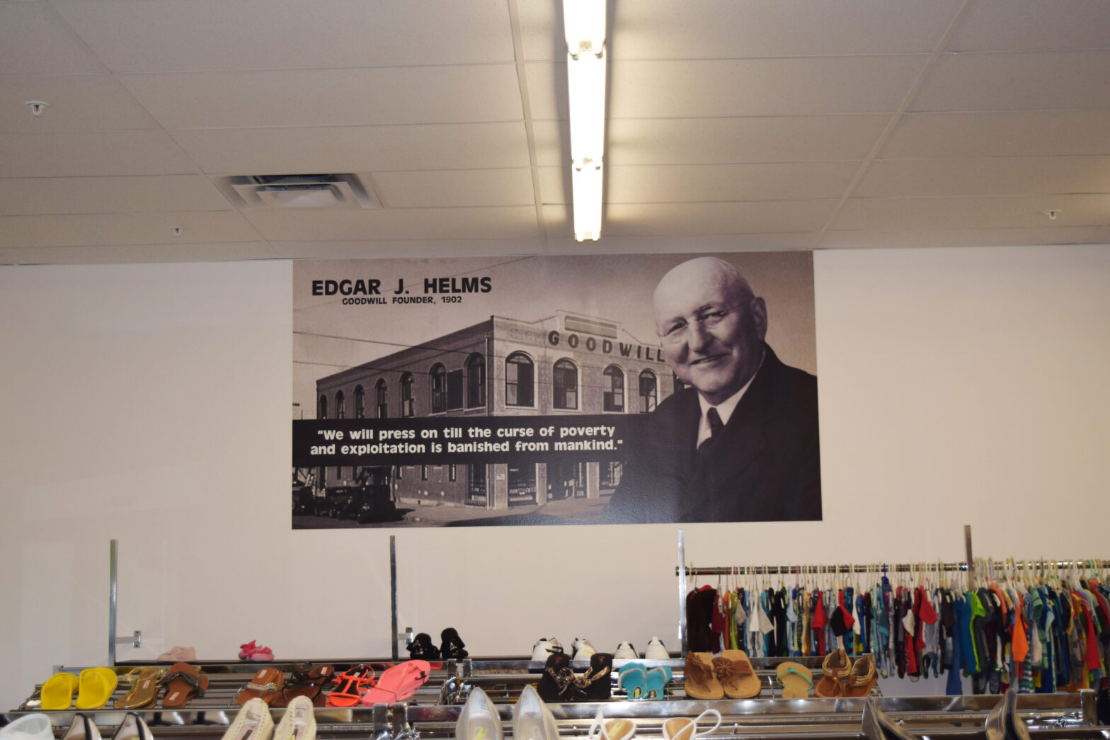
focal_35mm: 54
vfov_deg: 25.1
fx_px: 1665
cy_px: 370
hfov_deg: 36.9
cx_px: 555
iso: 400
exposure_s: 1/200
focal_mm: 36
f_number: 4.8
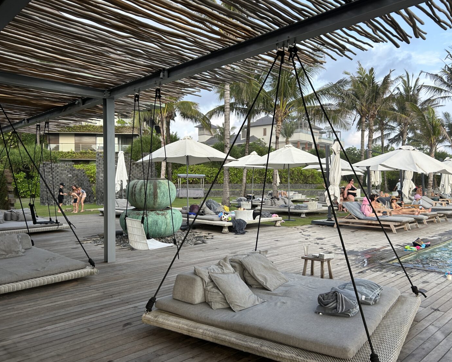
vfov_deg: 51.5
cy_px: 182
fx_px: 375
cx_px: 226
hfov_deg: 62.2
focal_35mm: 28
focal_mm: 5.7
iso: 50
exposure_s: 1/743
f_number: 1.5
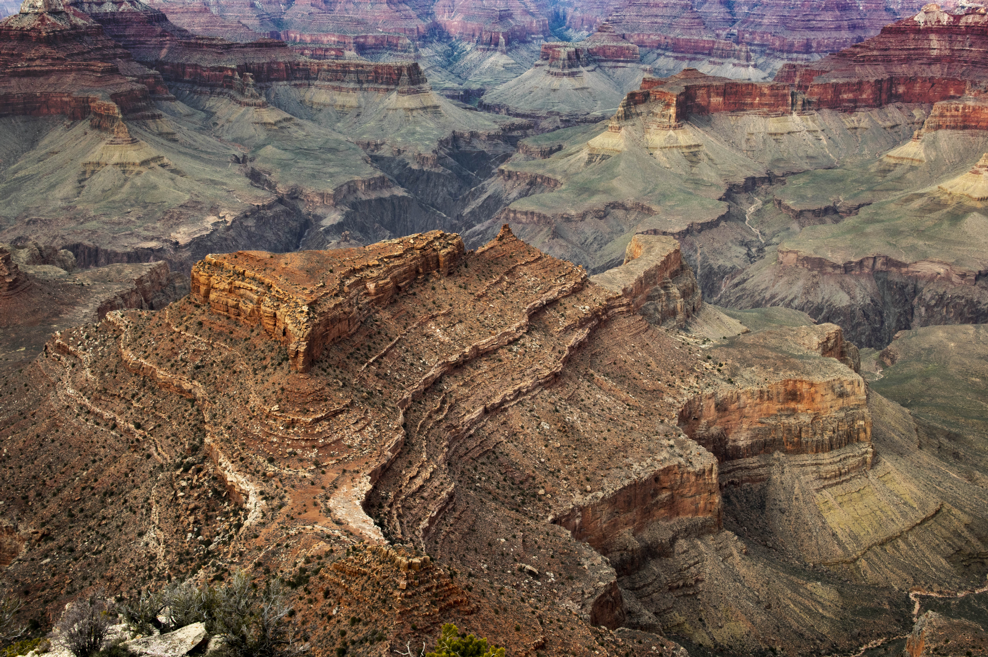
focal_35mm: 42
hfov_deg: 46.4
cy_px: 328
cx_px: 494
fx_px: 1152
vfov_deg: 31.8
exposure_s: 1/80
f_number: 13
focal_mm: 28.13
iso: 200
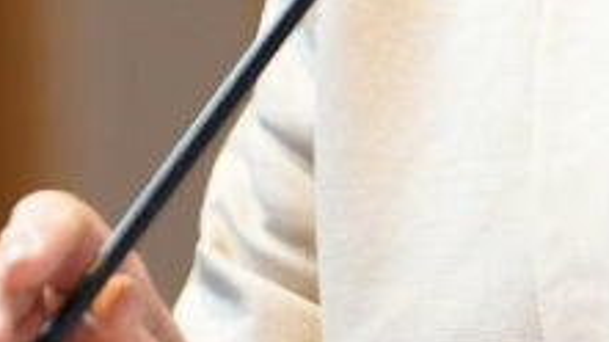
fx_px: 16058
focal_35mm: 995
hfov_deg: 2.2
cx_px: 700
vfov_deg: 1.2
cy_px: -418
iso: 800
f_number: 2
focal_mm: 135
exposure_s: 1/200
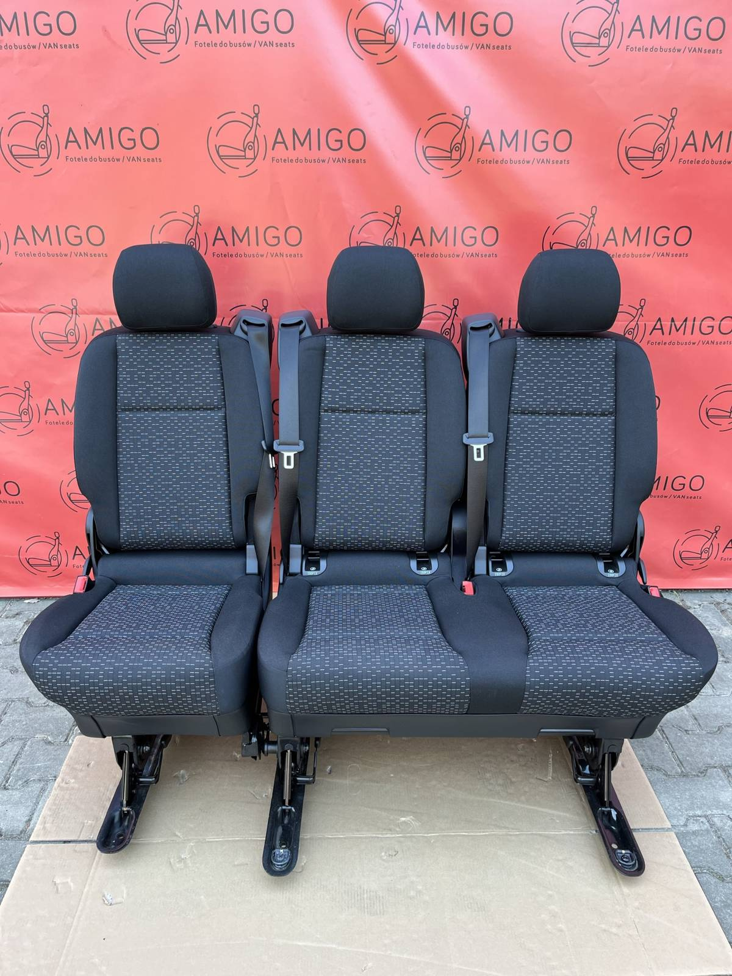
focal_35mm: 26
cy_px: 488
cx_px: 366
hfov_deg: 53.1
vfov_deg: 67.3
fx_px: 733
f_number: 1.6
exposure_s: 1/121
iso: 50
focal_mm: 5.1
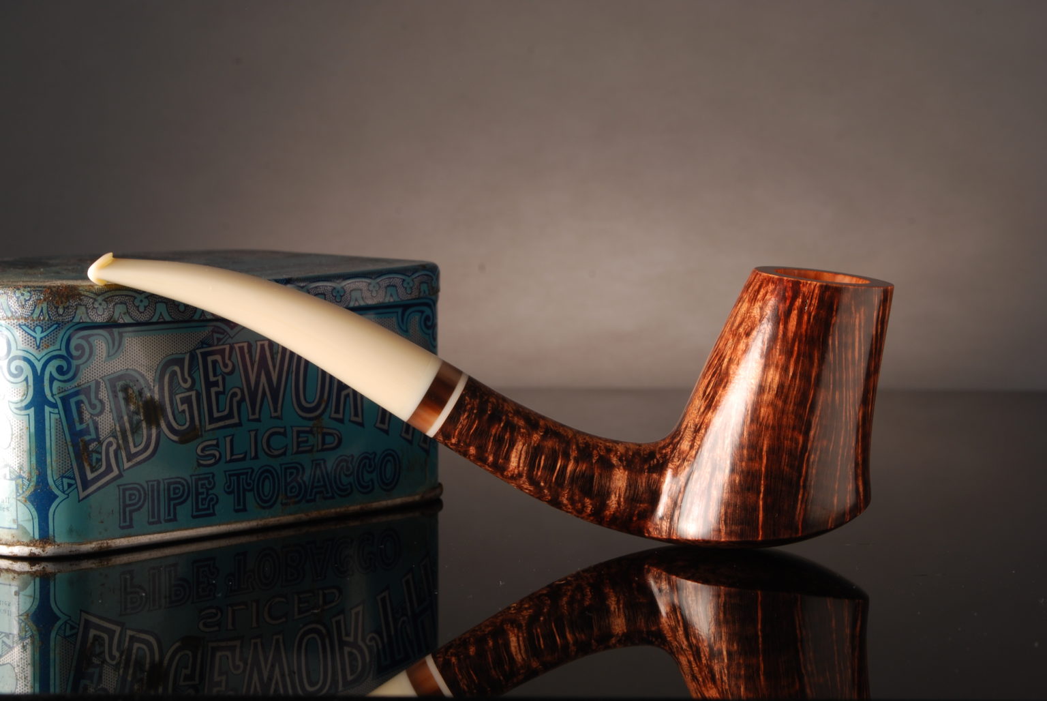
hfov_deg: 24.6
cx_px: 524
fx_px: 2402
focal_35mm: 82
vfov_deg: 16.6
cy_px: 350
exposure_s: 1/5
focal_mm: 55
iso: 100
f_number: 14
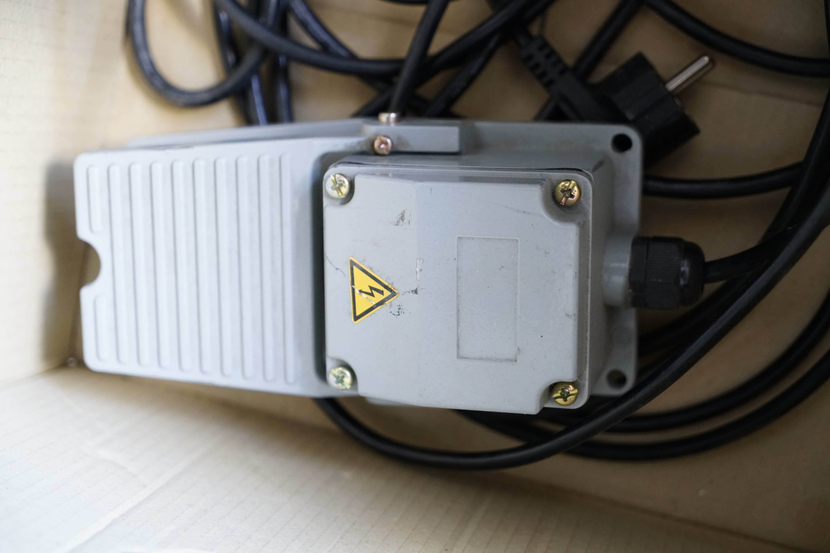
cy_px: 276
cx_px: 415
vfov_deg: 22.6
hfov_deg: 33.4
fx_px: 1383
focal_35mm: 60
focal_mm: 60
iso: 2500
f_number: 4
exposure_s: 1/60
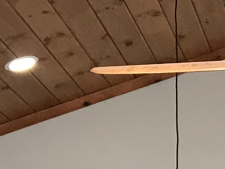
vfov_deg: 7.6
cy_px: 373
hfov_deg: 10.4
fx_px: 1203
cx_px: 305
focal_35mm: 185
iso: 40
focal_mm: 3.99
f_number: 1.8
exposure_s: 1/20
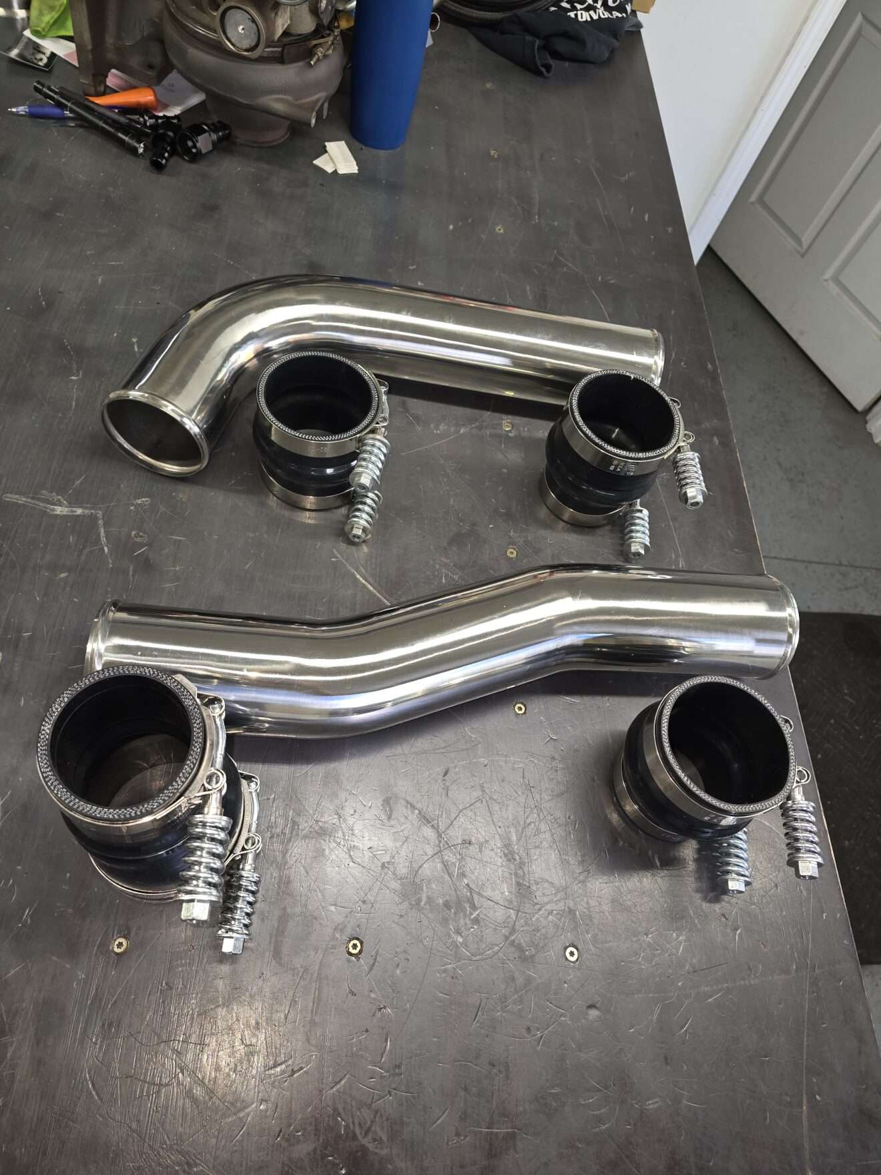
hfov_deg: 58.9
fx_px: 780
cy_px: 588
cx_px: 440
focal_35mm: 23
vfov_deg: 73.9
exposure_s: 1/60
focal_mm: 6.3
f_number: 1.7
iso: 64
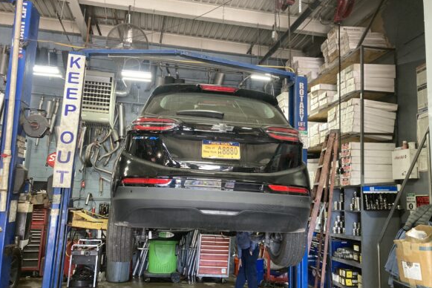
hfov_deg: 61.9
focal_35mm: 30
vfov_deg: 43.6
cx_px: 212
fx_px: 360
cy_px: 150
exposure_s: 1/60
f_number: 1.8
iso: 200
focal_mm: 3.99
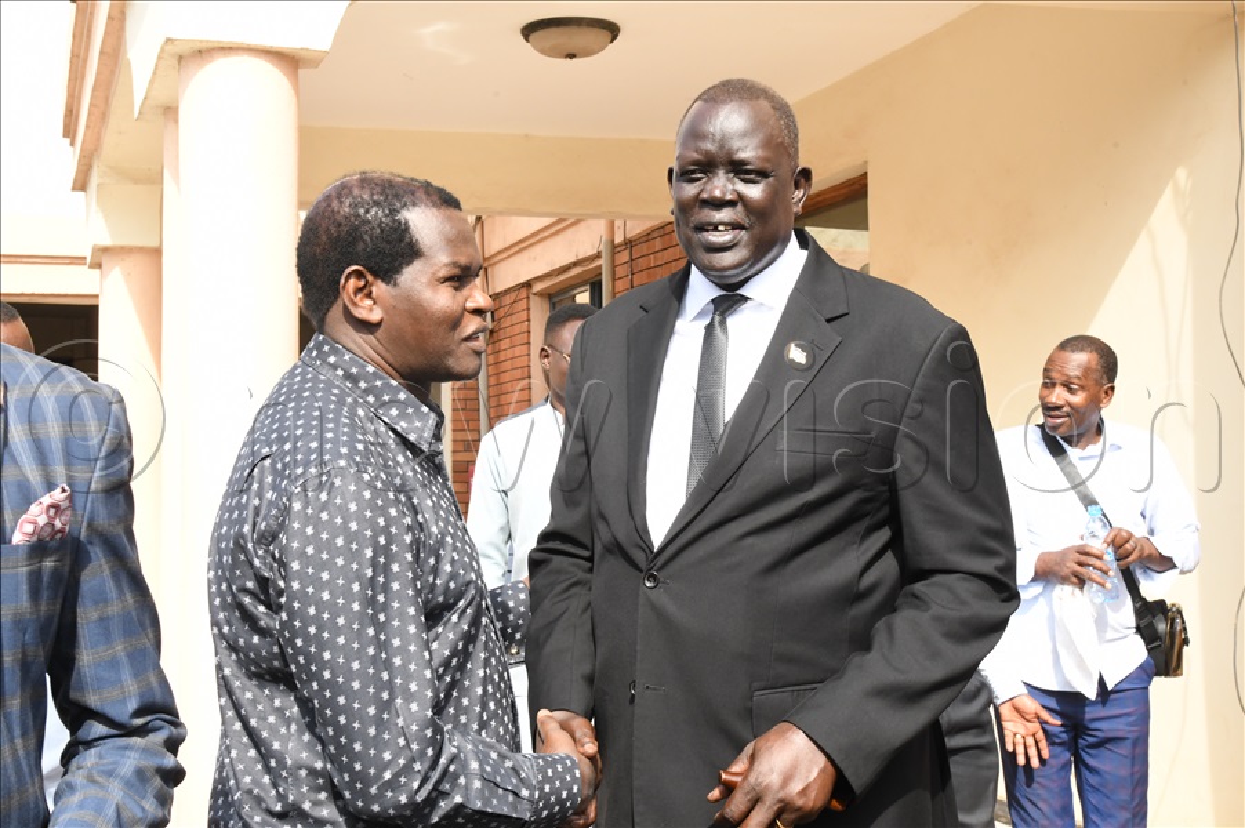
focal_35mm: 55
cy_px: 414
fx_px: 1901
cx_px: 622
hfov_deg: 36.3
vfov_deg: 24.6
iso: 1600
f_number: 16
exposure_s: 1/250
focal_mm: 46
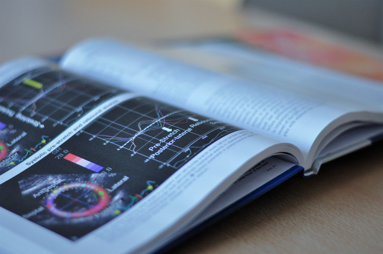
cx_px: 192
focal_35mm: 75
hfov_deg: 27.0
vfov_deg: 18.1
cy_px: 127
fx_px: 797
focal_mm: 50
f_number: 1.8
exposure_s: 1/640
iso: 1250
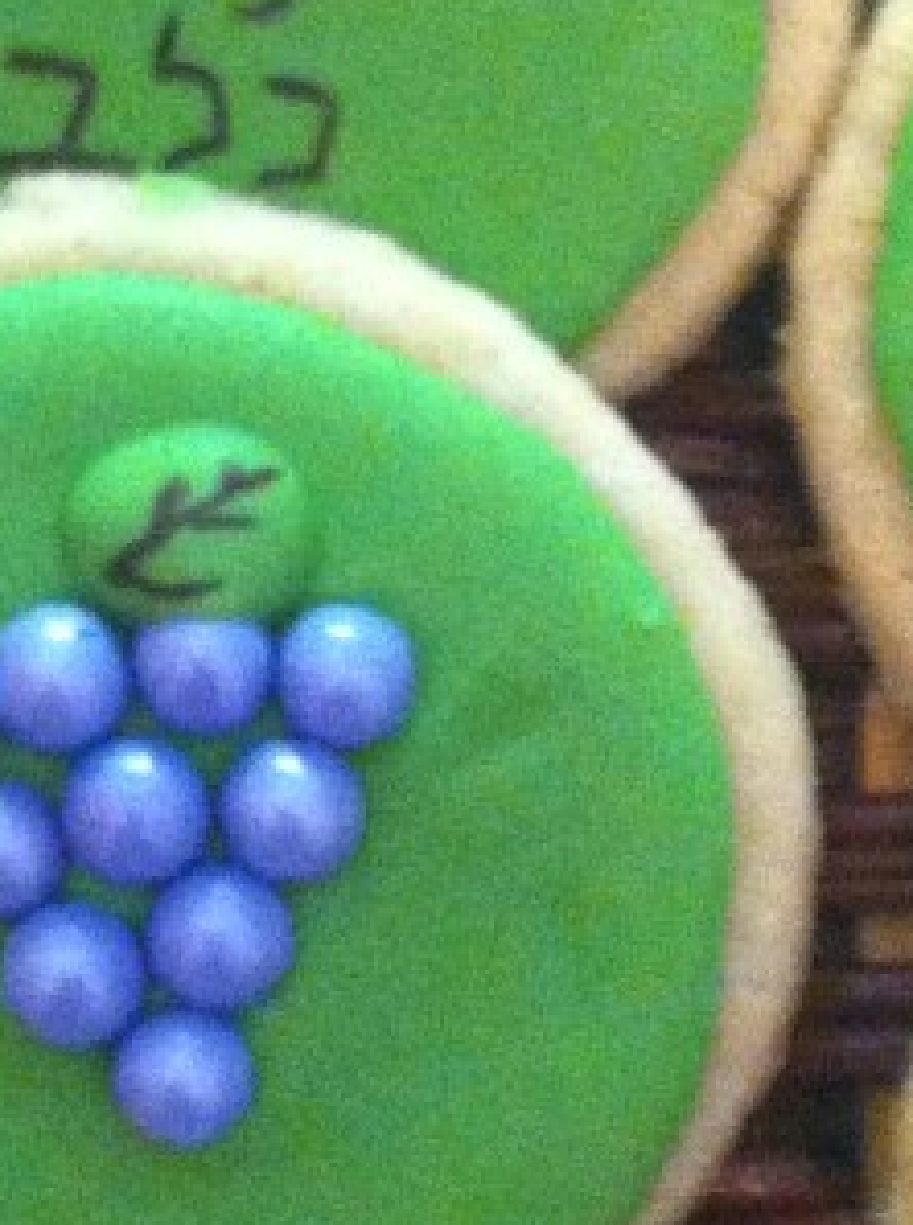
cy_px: 148
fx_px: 4980
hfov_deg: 10.5
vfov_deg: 13.9
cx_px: 218
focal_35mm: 141
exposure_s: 1/15
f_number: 2.8
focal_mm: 3.85
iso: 800
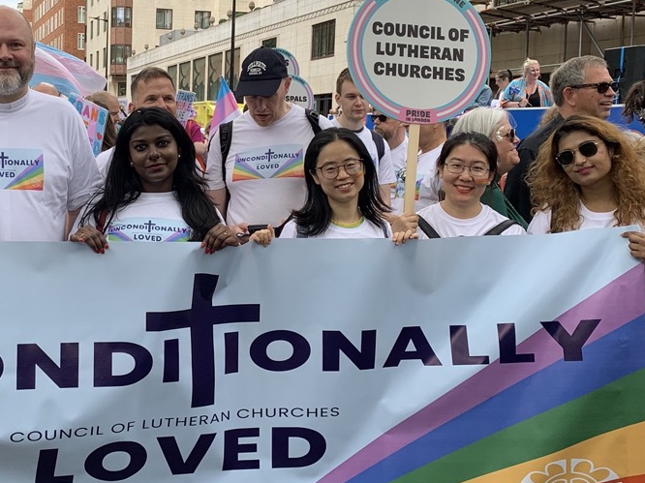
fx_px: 931
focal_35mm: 50
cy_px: 207
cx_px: 167
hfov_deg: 37.3
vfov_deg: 29.1
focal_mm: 4.25
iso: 25
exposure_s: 1/417
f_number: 1.8
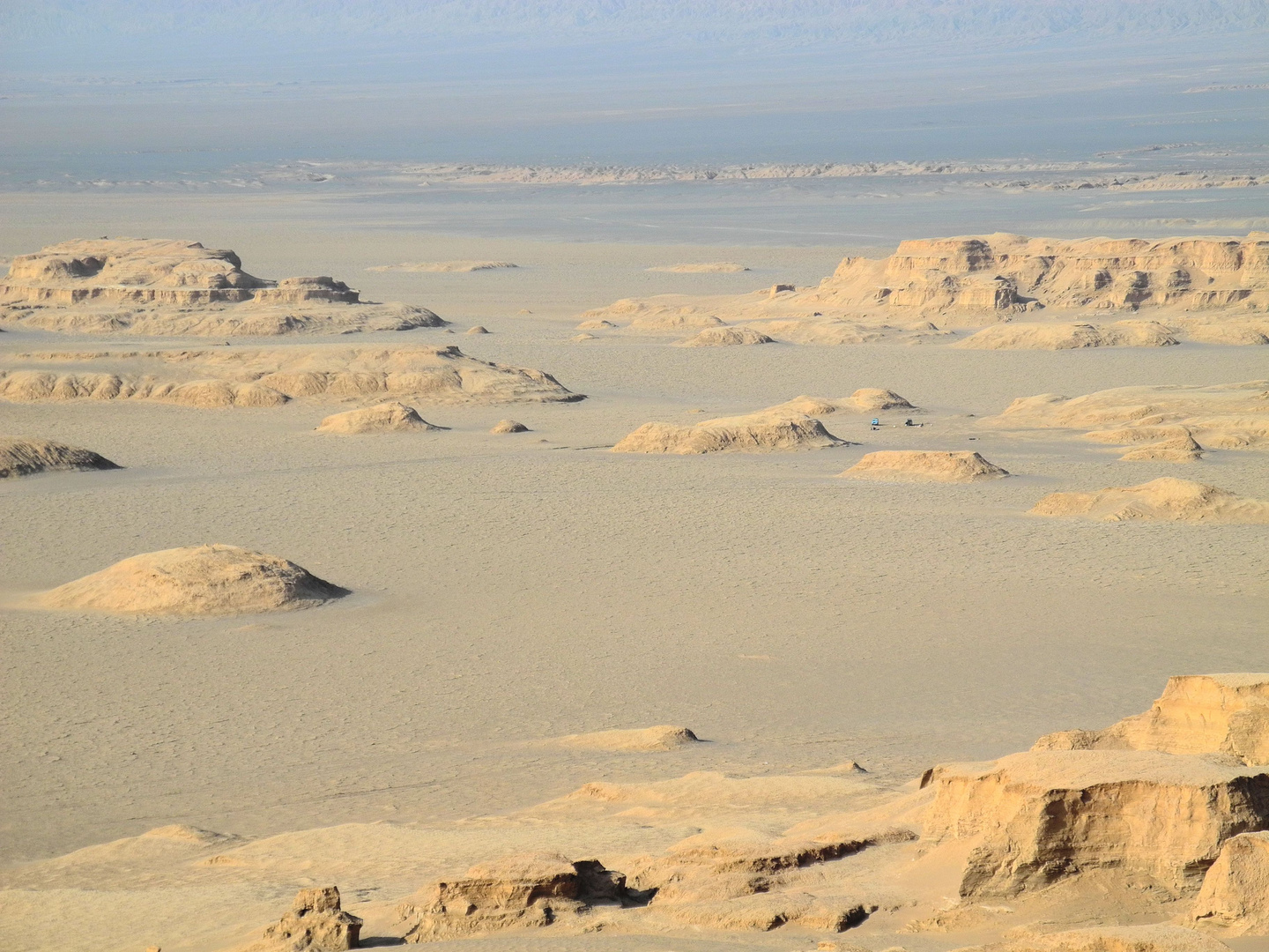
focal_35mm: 119
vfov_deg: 12.5
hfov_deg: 16.6
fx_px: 4362
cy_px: 476
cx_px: 634
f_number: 4.5
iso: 100
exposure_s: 1/654
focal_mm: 25.4
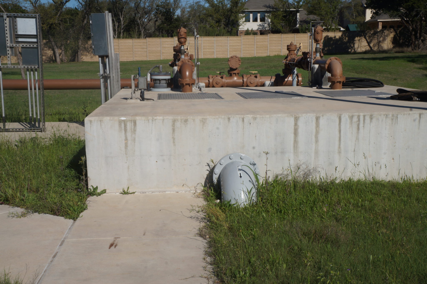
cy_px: 142
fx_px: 586
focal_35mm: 50
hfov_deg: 40.0
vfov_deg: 27.2
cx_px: 214
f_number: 22
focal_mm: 33
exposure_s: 1/160
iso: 200
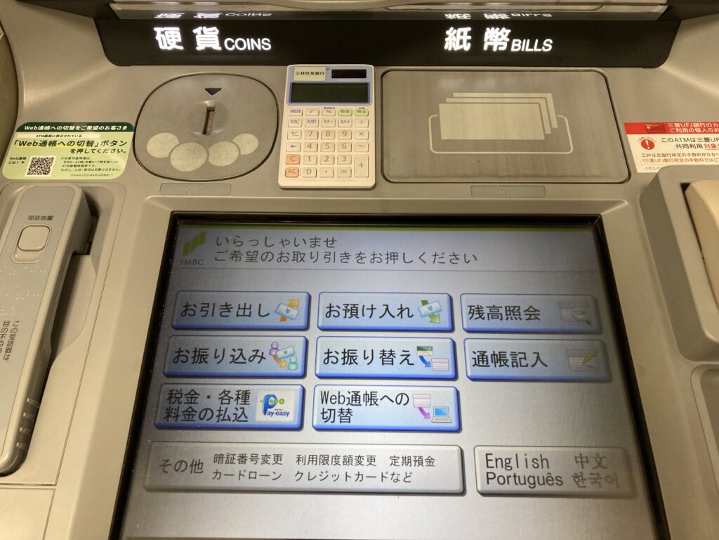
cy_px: 270
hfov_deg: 63.4
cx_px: 360
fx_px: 582
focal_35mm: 28
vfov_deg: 49.7
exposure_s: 1/60
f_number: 1.8
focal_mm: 3.99
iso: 64
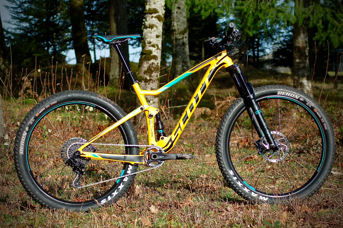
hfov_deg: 19.5
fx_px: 1000
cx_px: 172
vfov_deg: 13.0
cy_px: 114
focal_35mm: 105
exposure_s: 1/640
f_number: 6.3
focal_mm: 70
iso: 200
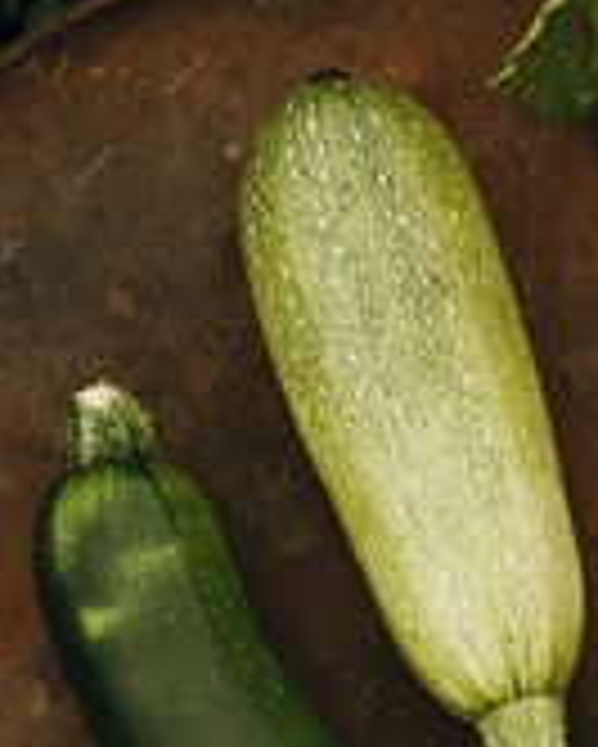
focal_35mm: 187
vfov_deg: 10.2
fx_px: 4133
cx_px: 387
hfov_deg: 8.3
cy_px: 738
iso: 250
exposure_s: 1/80
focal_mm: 56
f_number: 5
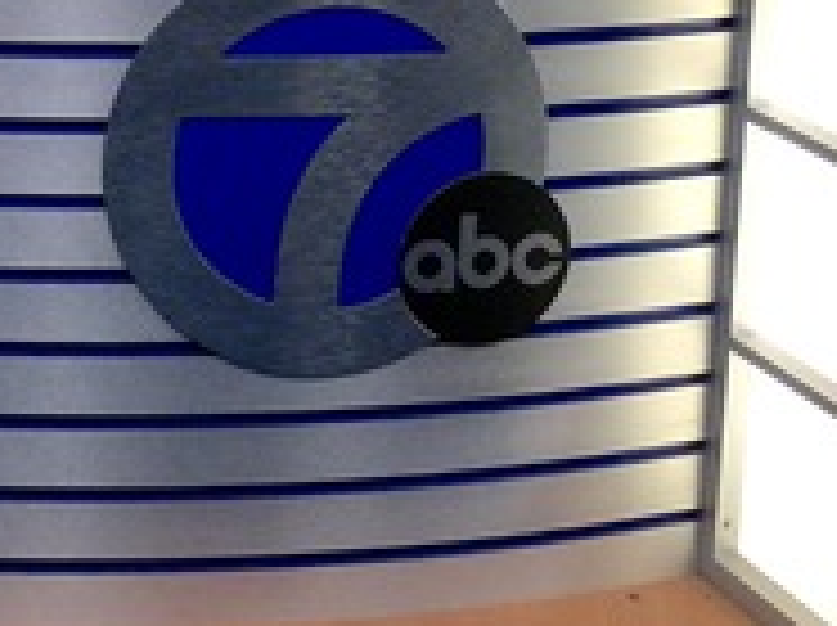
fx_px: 2415
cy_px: -234
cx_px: 171
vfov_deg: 14.1
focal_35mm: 100
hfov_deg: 19.5
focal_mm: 4.15
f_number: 2.2
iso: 32
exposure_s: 1/30
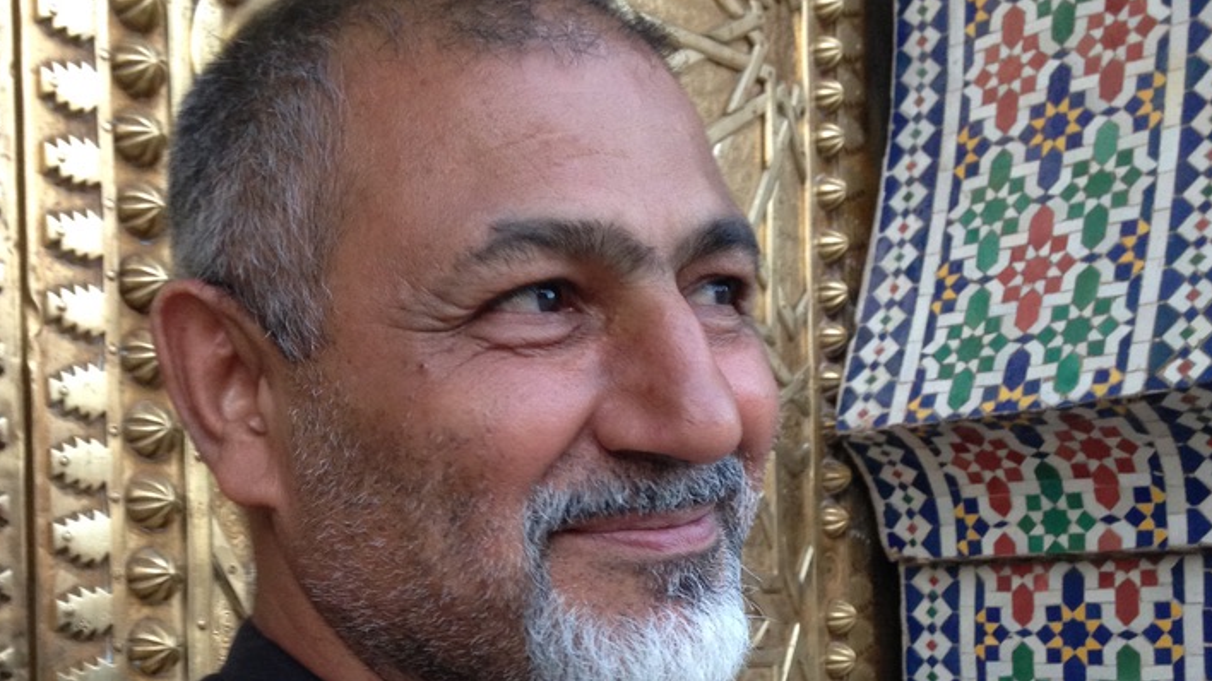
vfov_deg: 22.5
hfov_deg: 39.9
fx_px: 1671
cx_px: 579
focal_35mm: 52
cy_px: 601
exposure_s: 1/20
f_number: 2.4
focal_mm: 4.12
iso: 160
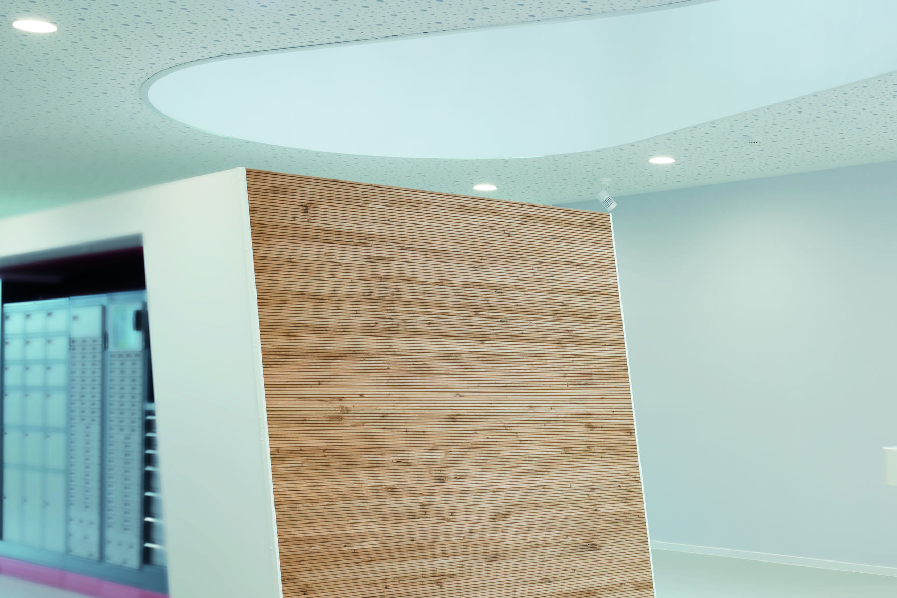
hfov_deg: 35.8
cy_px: 389
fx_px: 1371
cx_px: 615
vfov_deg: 24.5
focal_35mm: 55
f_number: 7.1
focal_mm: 40
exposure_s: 1/13
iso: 200
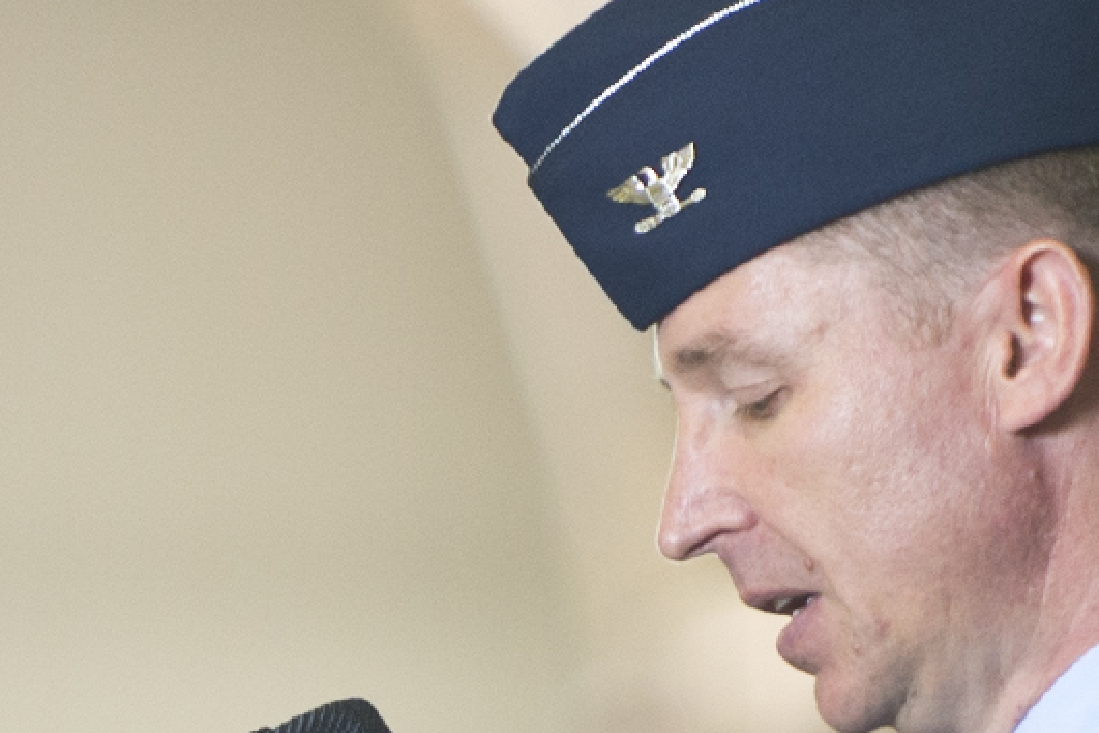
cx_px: 139
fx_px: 20696
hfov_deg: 3.0
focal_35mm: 678
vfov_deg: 2.0
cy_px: 926
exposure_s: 1/125
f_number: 2.8
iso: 1000
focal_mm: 200
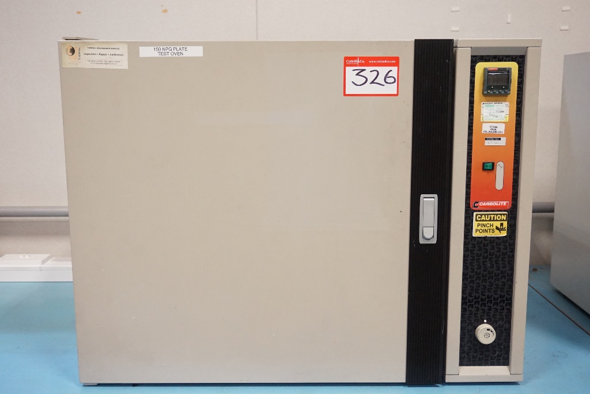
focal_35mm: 38
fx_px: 615
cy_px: 197
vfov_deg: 35.5
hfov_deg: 51.3
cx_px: 295
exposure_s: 1/160
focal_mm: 25
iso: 2500
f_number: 4.5
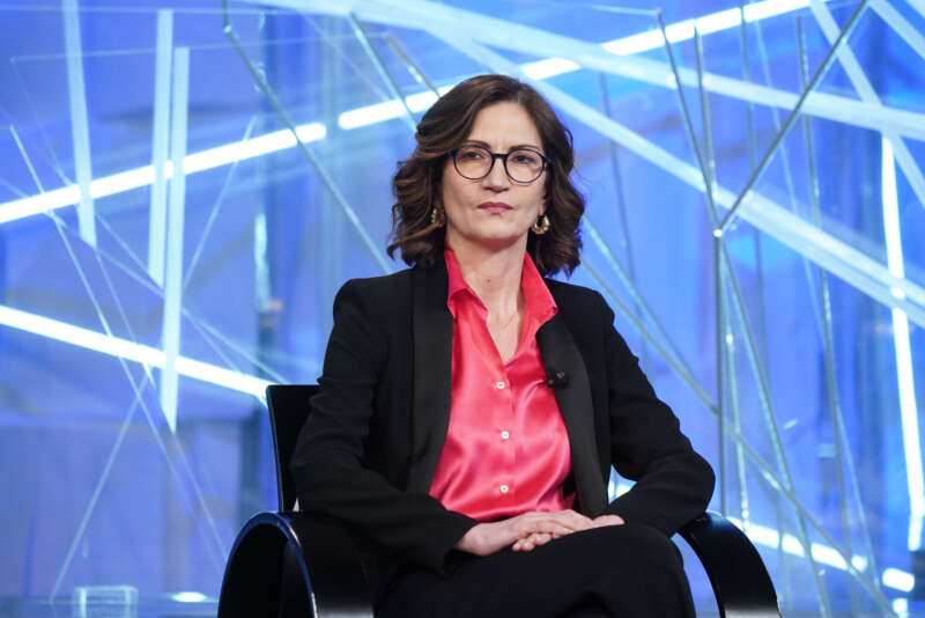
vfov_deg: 4.5
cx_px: 462
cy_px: 309
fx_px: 7788
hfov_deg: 6.8
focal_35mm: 303
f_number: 5.6
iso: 3200
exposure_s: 1/200
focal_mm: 303
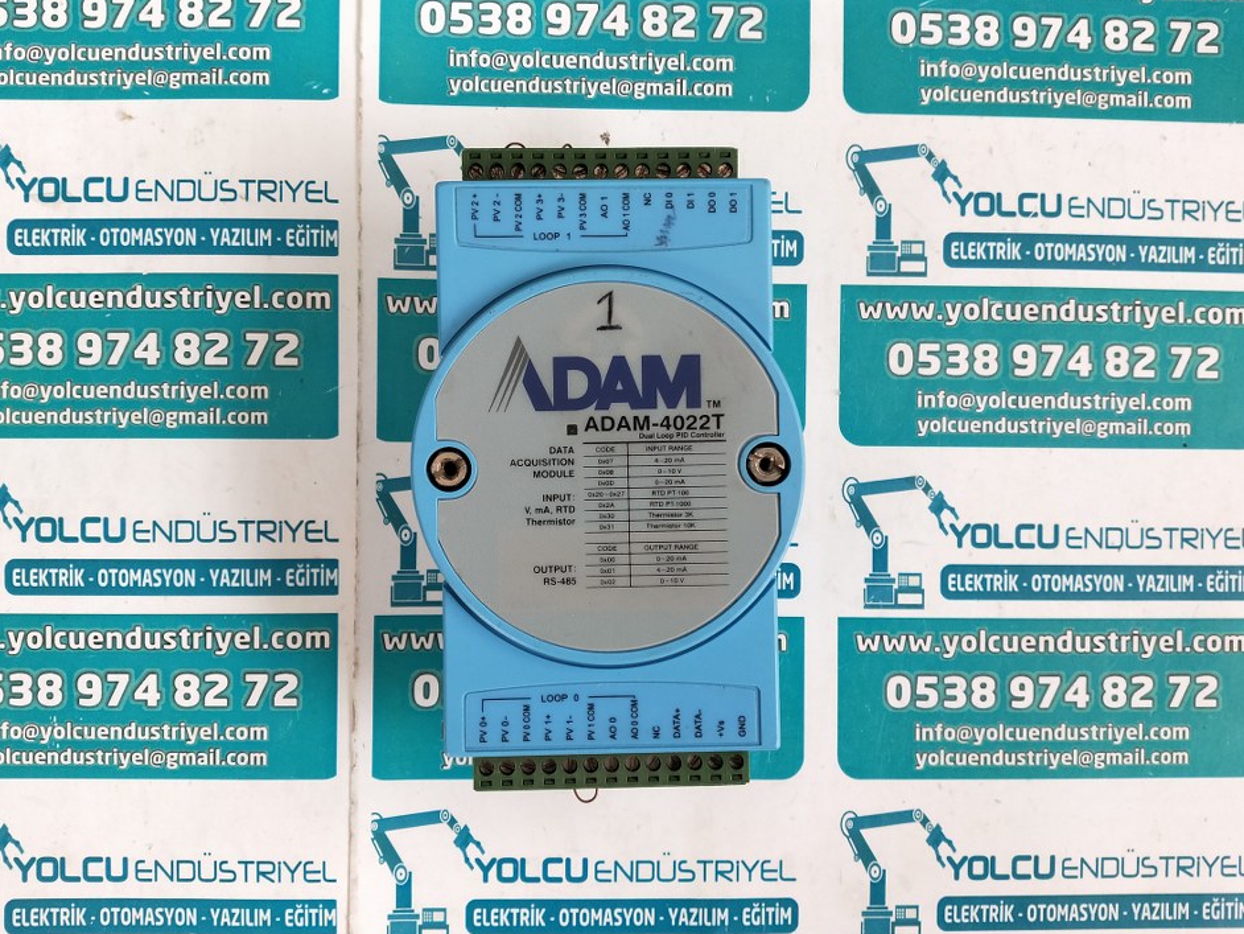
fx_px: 899
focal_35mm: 25
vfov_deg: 54.9
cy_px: 466
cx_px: 607
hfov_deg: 69.4
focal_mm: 3.99
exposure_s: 1/50
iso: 81
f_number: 1.7
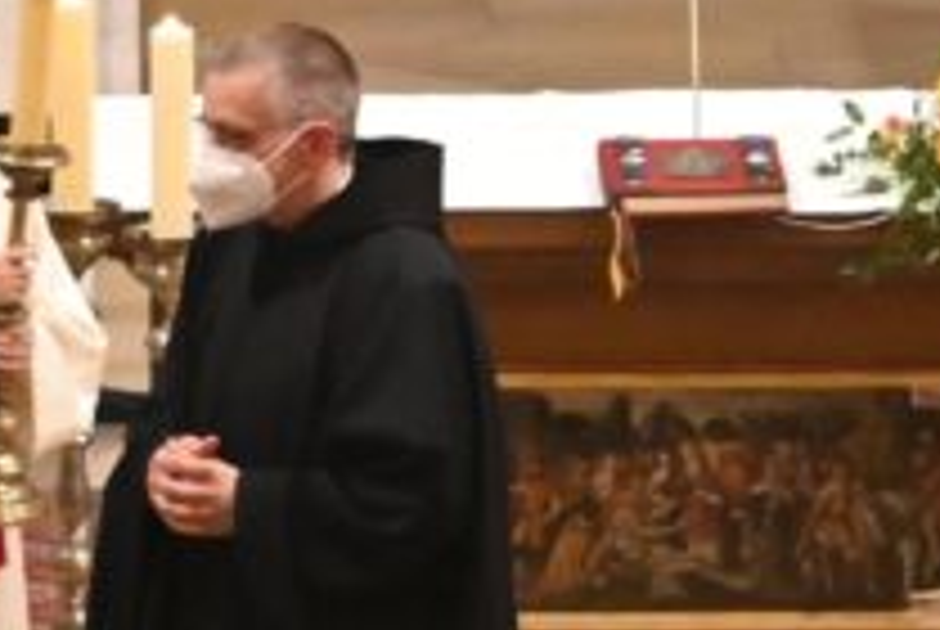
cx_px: 292
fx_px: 19192
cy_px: 371
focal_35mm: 734
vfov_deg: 1.9
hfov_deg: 2.8
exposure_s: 1/125
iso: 6400
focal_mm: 100
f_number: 5.6
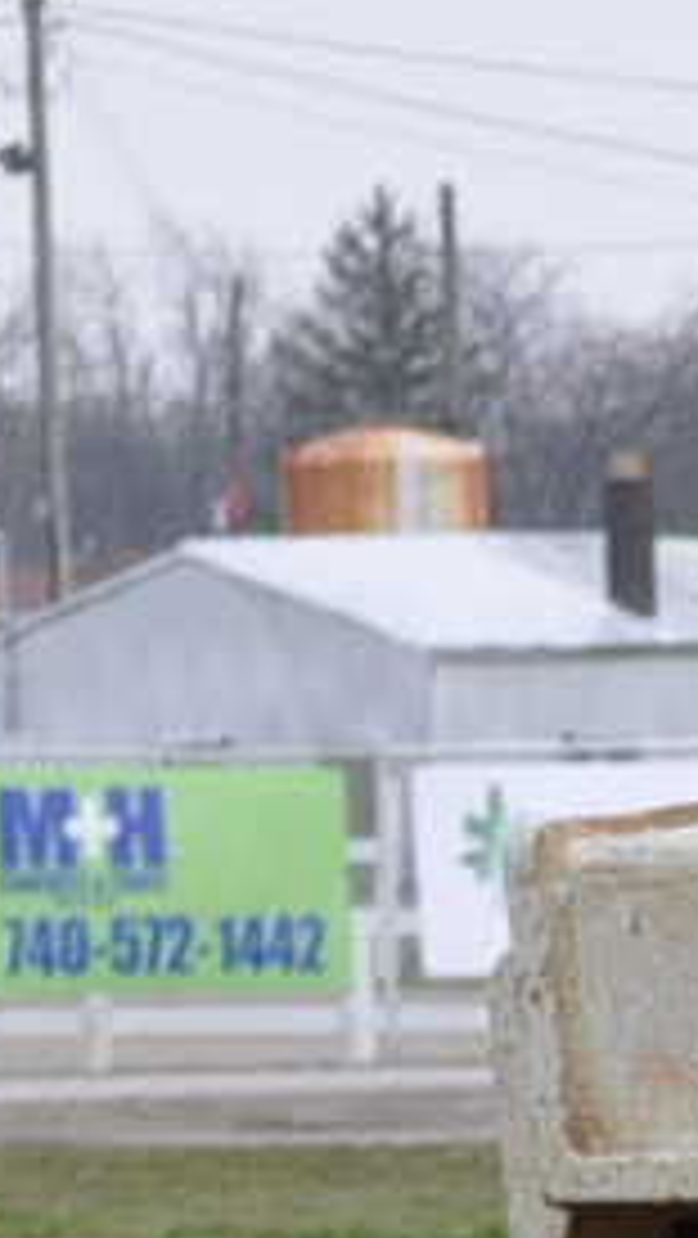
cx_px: 2526
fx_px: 14488
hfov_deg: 2.7
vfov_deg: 4.8
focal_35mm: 441
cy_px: 2958
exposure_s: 1/250
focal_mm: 36
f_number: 8
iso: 200
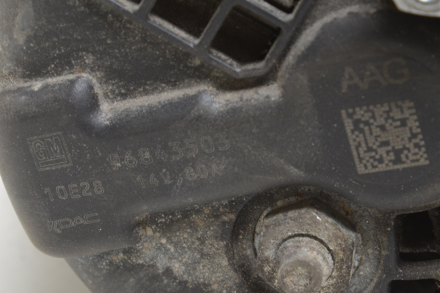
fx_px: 1466
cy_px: 146
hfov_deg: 17.1
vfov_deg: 11.4
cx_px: 220
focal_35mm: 120
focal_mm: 120
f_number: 9
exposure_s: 1/50
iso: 250
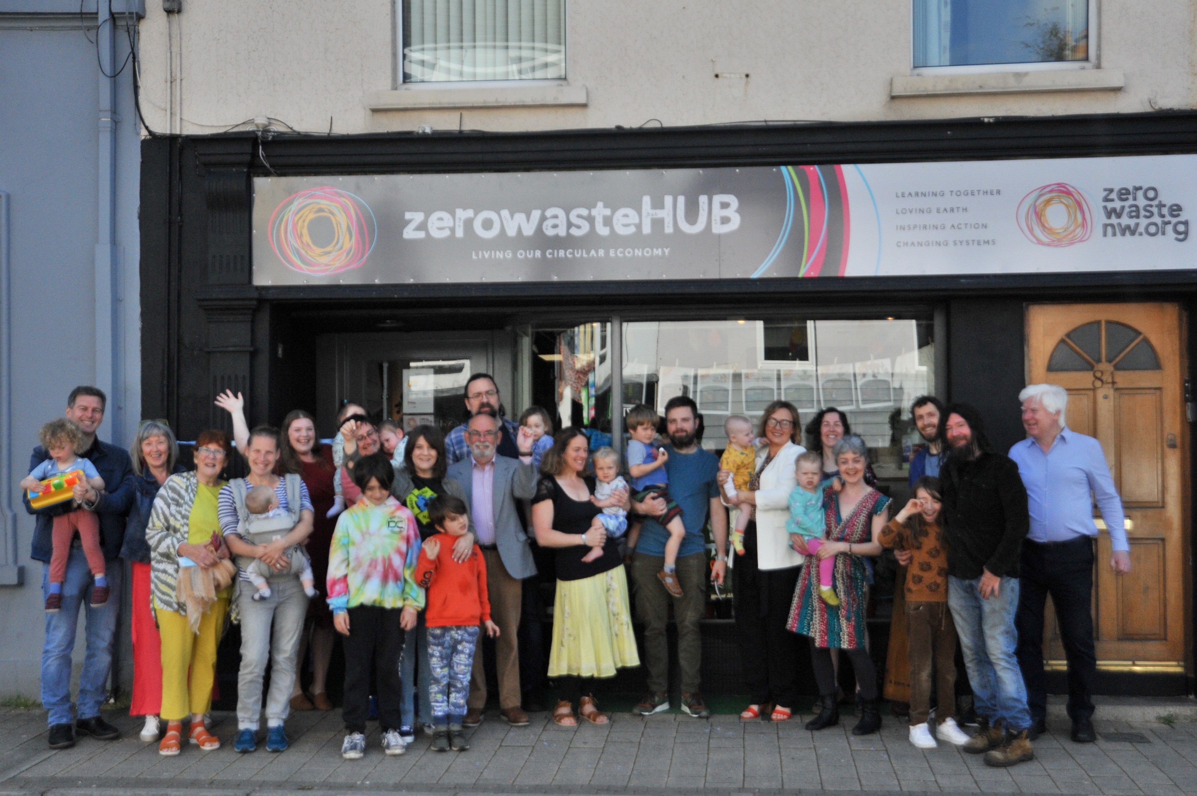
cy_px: 398
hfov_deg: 48.5
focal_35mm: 40
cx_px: 598
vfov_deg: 33.4
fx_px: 1329
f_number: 4
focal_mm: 40
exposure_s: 1/8000
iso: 1600
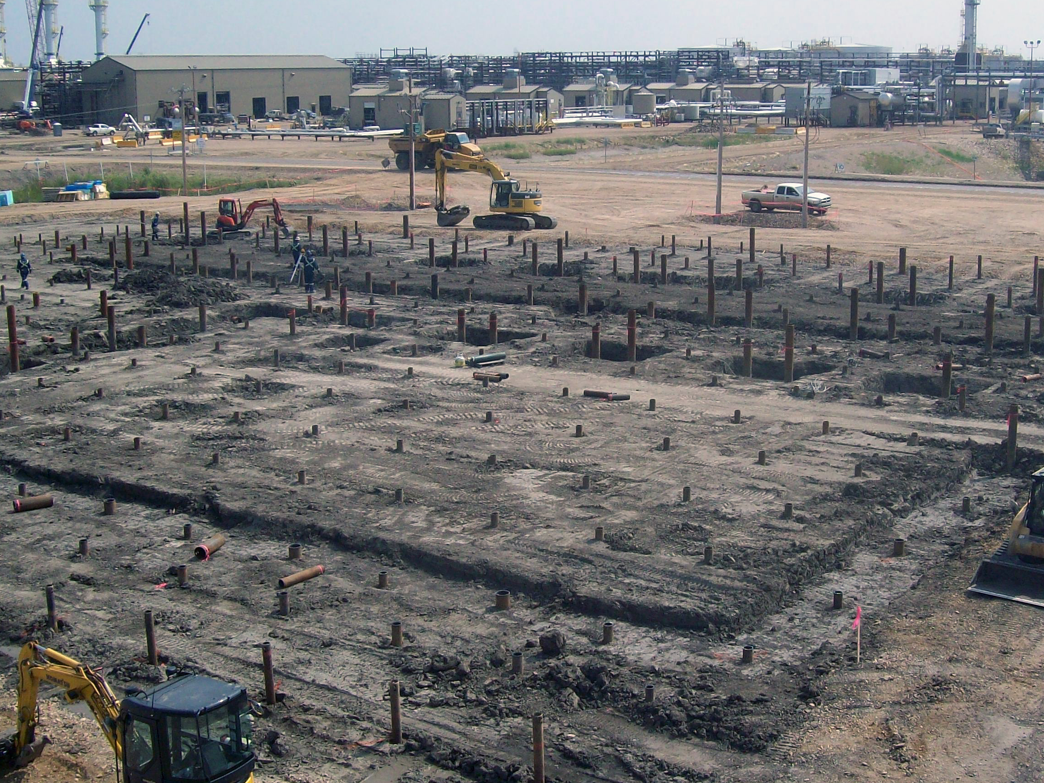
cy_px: 334
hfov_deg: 39.6
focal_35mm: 48
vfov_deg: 30.2
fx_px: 1448
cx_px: 603
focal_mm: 6
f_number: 4.8
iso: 80
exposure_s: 1/706
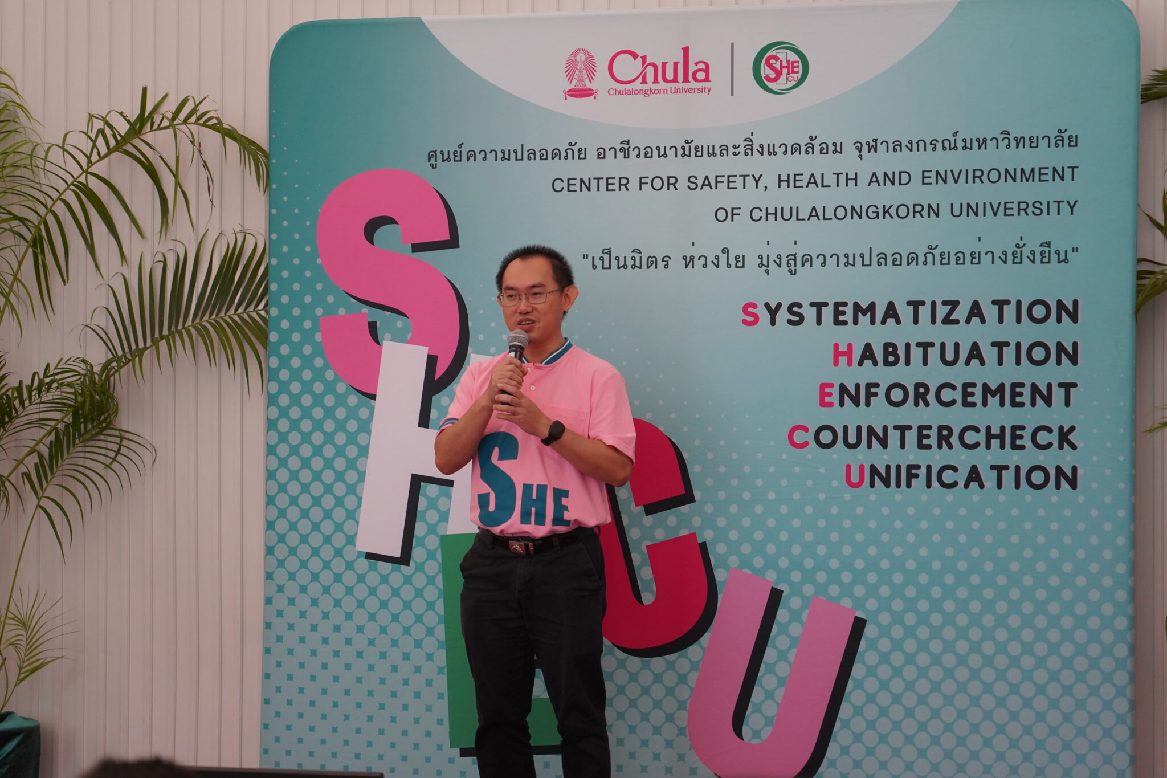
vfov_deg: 13.0
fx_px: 3403
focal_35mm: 105
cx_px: 584
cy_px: 389
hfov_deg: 19.5
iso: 2000
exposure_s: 1/160
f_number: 4
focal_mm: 105
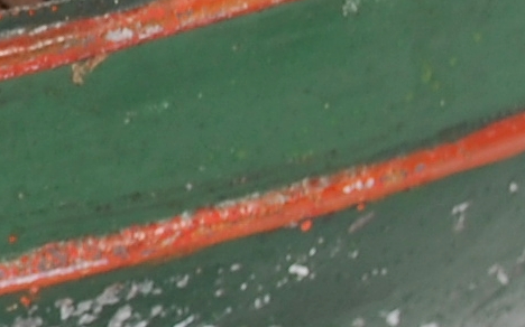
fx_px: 4777
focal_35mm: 334
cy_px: -354
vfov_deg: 3.9
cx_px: -974
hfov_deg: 5.9
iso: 200
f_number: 8
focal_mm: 34
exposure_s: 1/125
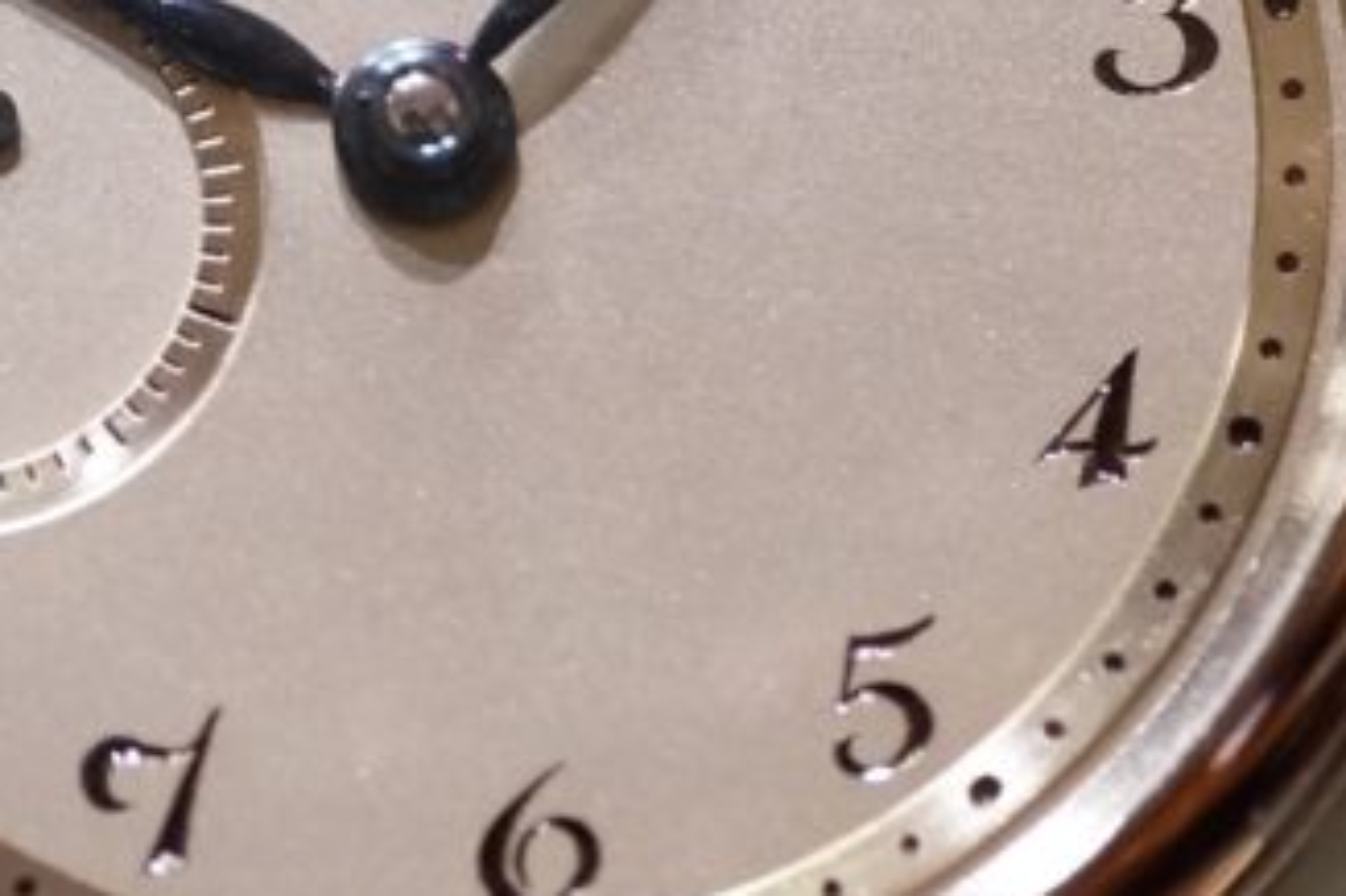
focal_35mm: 220
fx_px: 8221
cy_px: 436
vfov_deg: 6.2
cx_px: 516
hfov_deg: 9.4
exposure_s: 1/80
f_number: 4.5
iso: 1250
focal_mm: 35
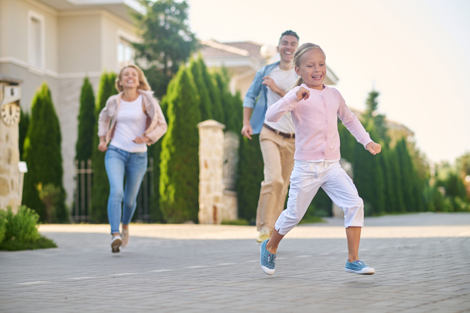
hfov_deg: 23.9
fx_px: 1109
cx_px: 235
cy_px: 156
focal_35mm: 85
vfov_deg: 16.0
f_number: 2.5
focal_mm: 85
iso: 125
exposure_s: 1/640
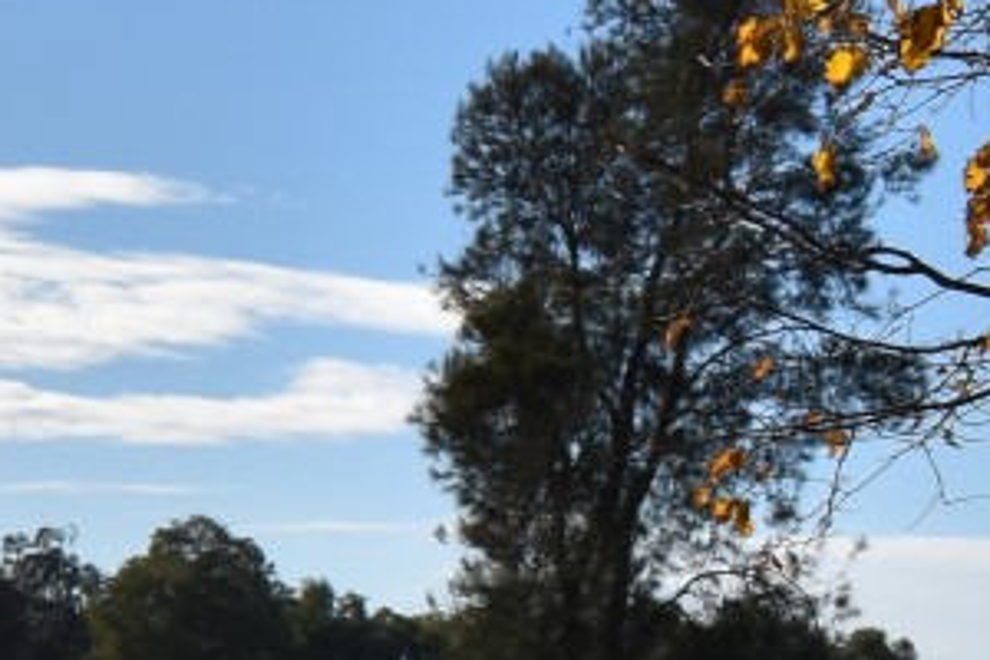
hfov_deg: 10.8
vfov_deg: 8.4
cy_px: 713
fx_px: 4455
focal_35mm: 162
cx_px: -1376
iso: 200
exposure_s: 1/500
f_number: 11
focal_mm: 20
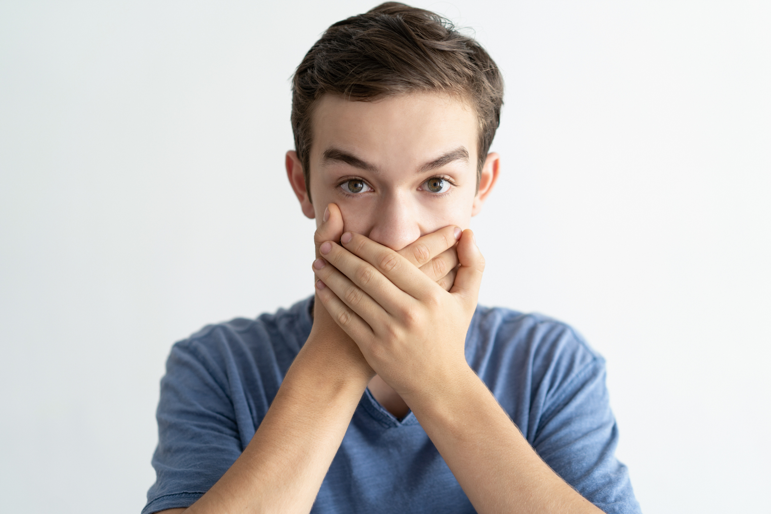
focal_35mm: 55
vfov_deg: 24.6
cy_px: 257
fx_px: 1178
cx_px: 386
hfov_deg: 36.2
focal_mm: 55
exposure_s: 1/320
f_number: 2.2
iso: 100
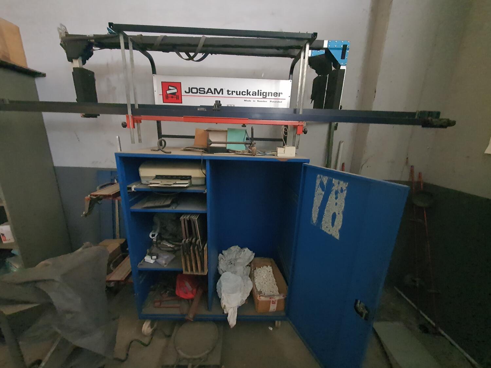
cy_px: 184
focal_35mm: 13
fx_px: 184
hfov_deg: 106.2
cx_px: 246
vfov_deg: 89.9
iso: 1600
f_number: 2.2
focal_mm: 1.8
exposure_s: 1/8
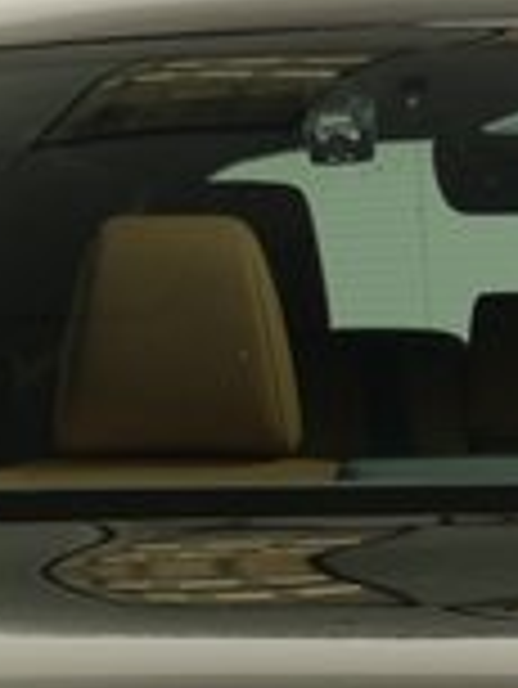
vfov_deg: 5.4
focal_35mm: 362
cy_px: 1034
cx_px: 432
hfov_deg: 4.1
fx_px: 7213
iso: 250
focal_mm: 27
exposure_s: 1/200
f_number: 4.6
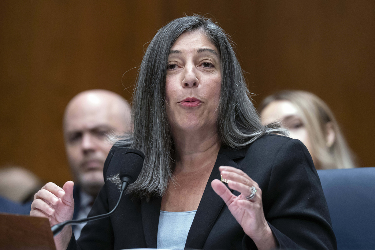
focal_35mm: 200
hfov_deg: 10.3
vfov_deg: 6.9
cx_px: 188
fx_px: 2083
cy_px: 125
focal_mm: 200
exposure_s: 1/400
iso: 2500
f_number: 3.5
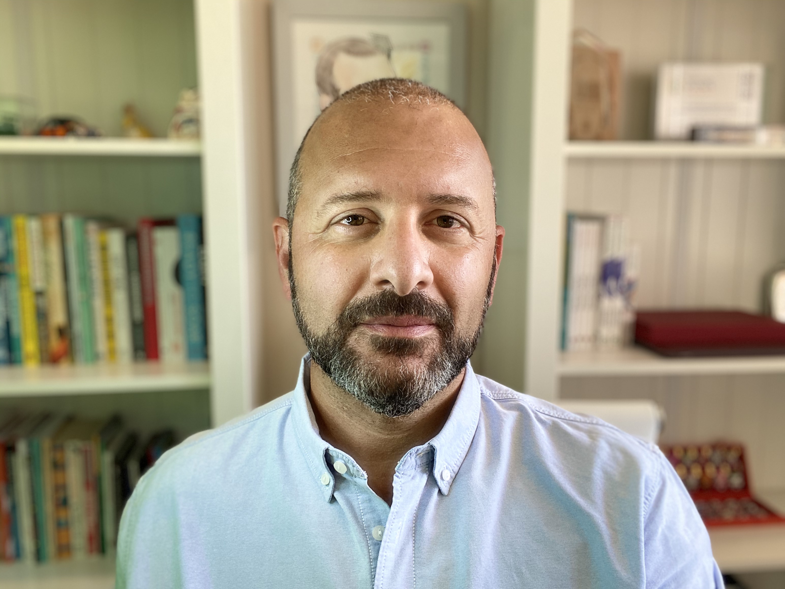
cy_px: 294
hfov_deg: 60.0
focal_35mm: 30
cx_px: 392
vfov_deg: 46.8
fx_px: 680
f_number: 2.2
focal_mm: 2.71
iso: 50
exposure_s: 1/50
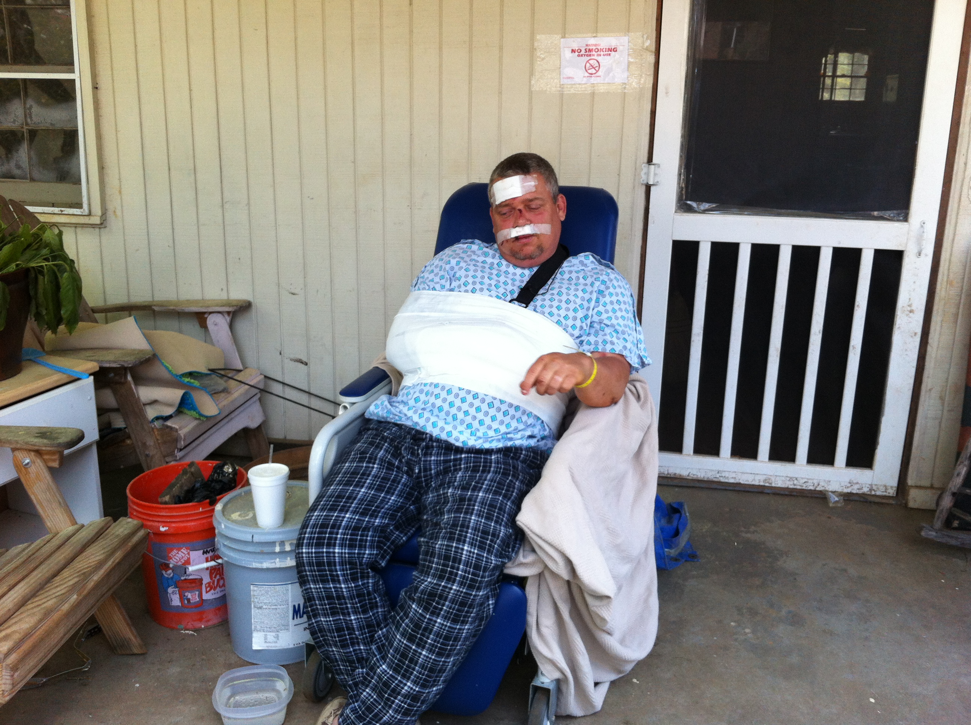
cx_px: 486
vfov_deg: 40.6
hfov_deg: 52.7
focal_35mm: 35
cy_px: 362
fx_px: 980
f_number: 2.8
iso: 80
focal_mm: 3.85
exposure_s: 1/165
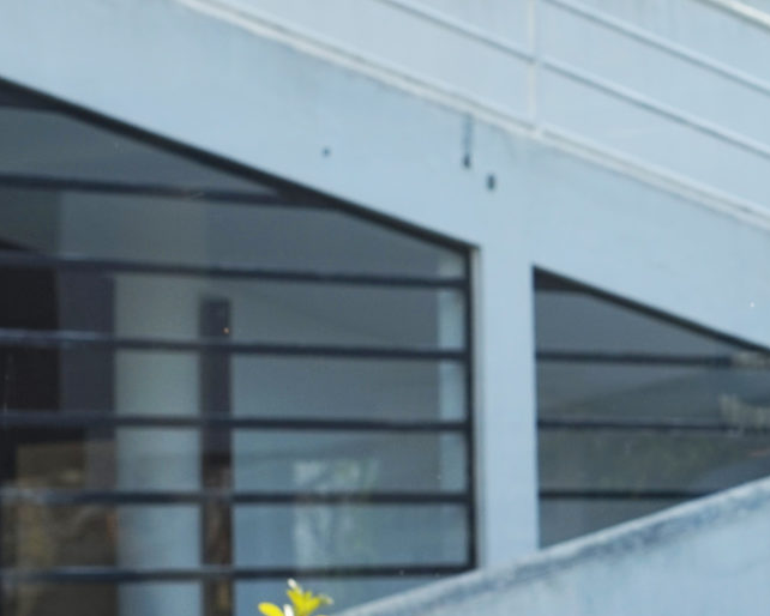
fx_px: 4263
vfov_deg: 8.3
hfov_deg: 9.8
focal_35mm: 187
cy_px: 189
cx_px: 1342
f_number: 6.3
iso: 100
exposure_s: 1/200
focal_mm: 50
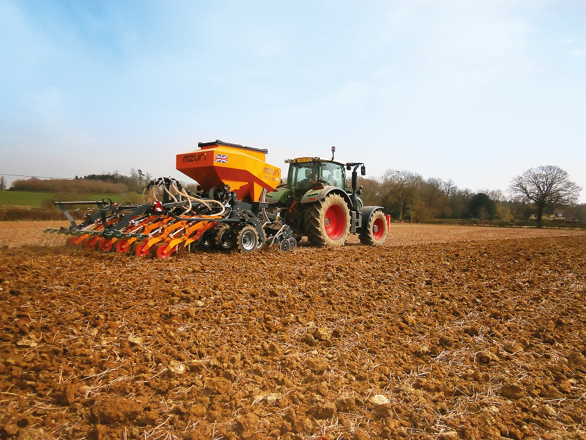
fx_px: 440
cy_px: 220
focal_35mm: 26
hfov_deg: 67.3
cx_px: 293
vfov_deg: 53.1
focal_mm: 4.7
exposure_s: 1/1600
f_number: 2.8
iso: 80
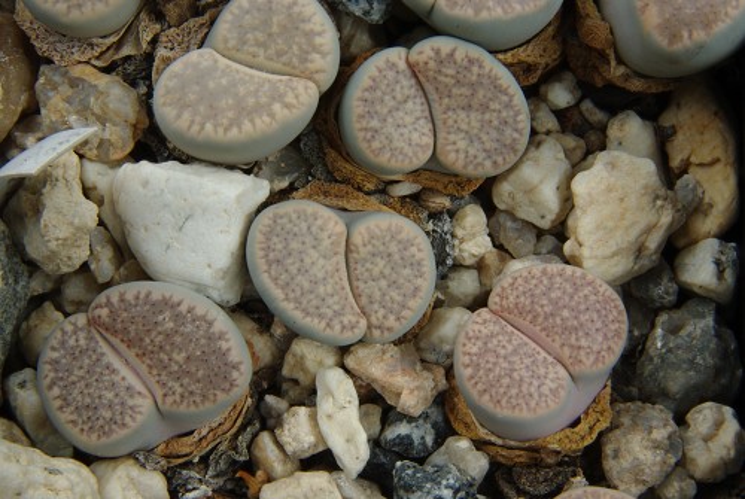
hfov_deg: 19.4
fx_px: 2176
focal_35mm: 105
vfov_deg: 13.1
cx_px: 372
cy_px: 250
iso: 100
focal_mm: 70
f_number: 38
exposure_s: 1.5
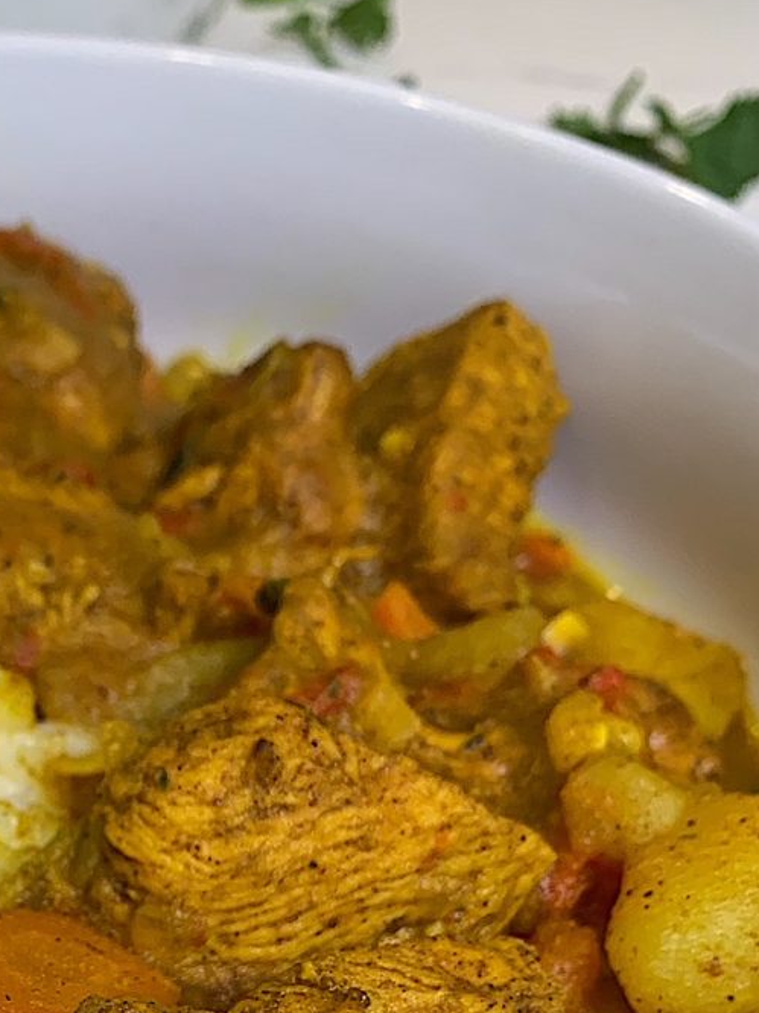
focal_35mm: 60
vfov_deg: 30.1
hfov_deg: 23.2
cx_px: -43
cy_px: 1001
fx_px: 1755
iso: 64
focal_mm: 4.25
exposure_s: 1/118
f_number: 1.8
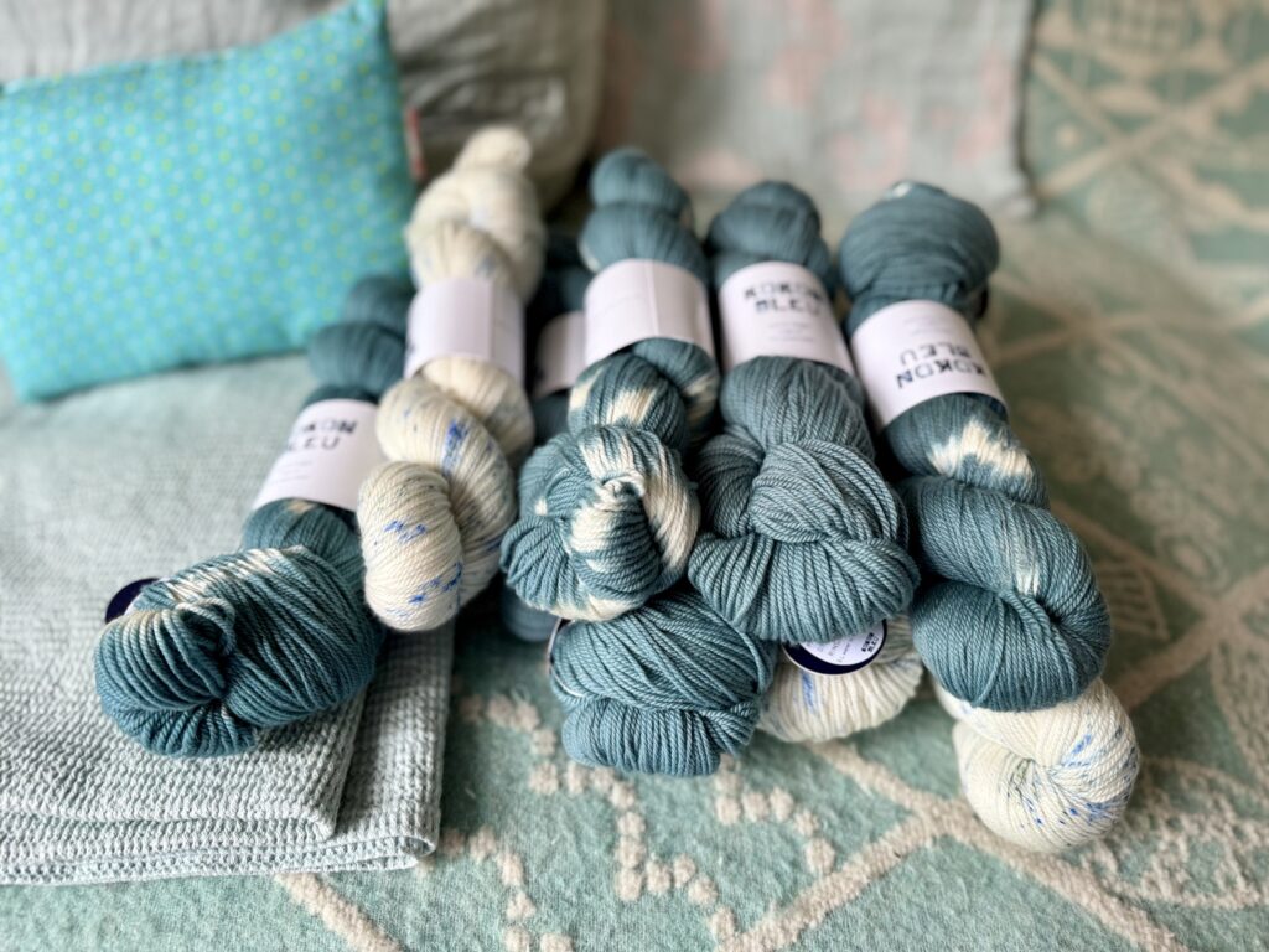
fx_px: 880
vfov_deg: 56.8
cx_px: 634
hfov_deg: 71.6
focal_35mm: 24
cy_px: 476
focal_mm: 6.76
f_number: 1.78
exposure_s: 1/85
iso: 200
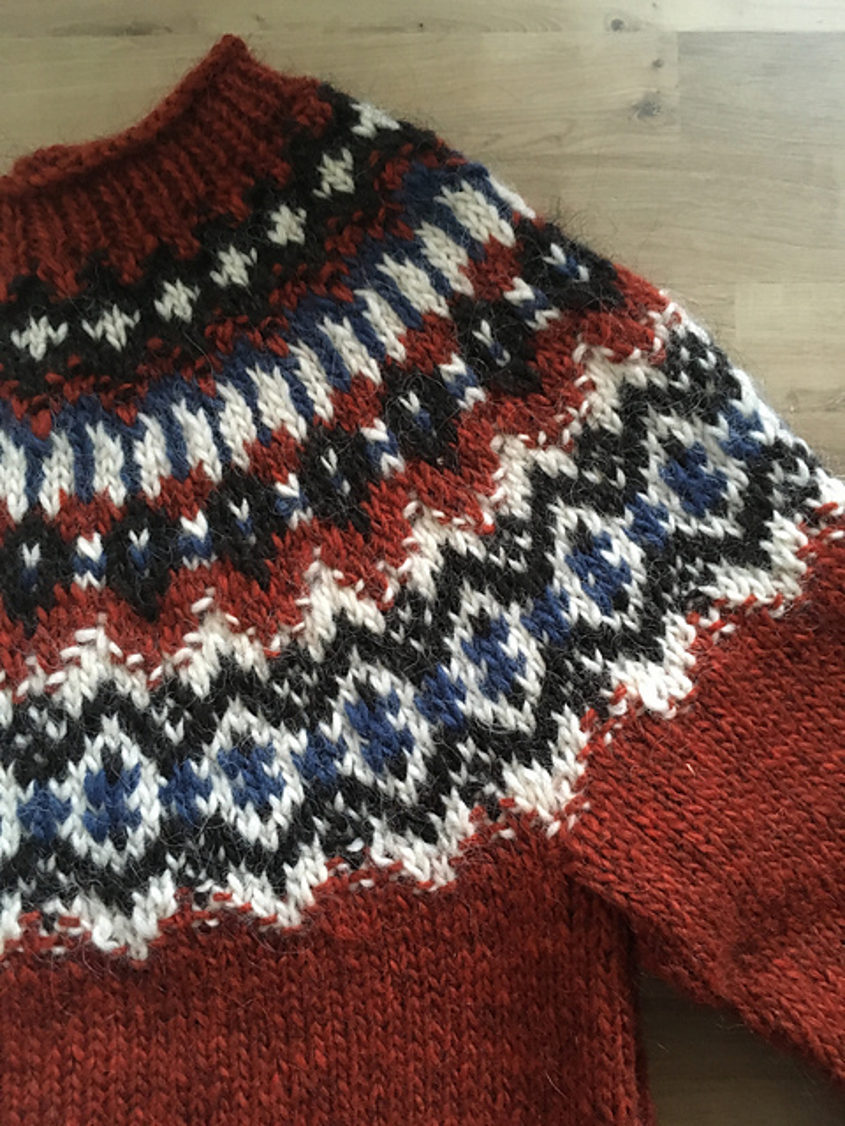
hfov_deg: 48.2
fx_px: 944
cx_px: 422
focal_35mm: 29
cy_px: 563
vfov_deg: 61.7
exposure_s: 1/17
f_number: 2.2
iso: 400
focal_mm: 4.15
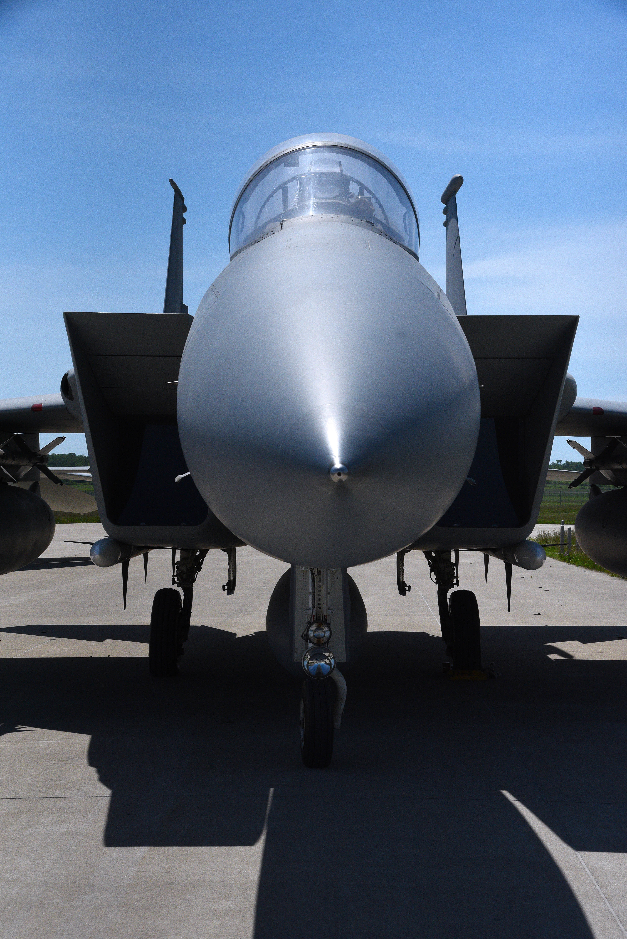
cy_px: 470
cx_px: 314
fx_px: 1696
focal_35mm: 65
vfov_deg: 30.9
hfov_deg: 20.9
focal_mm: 65
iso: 2000
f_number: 16
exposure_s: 1/4000
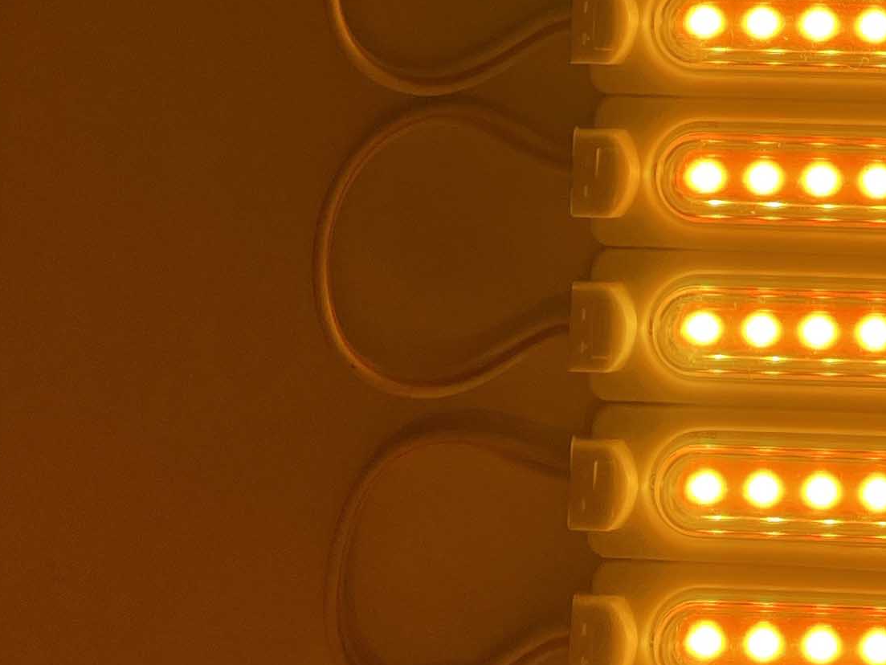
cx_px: 946
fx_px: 2432
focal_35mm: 95
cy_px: -519
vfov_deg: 13.9
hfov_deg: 19.8
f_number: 1.6
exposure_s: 1/364
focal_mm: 4.2
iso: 32
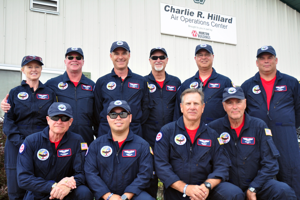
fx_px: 387
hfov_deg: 42.4
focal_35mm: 46
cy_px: 100
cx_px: 150
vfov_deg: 28.9
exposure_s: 1/160
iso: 200
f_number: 4.5
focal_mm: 31
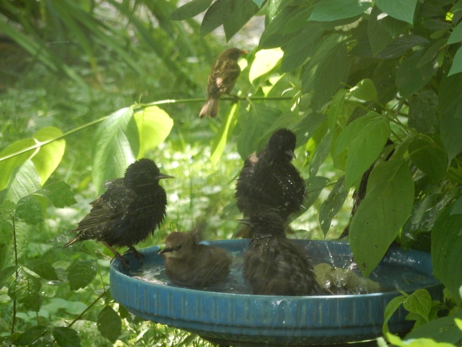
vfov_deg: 2.4
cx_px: 231
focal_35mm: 629
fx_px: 8395
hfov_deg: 3.2
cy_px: 174
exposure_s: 1/60
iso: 400
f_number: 6.4
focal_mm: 112.2
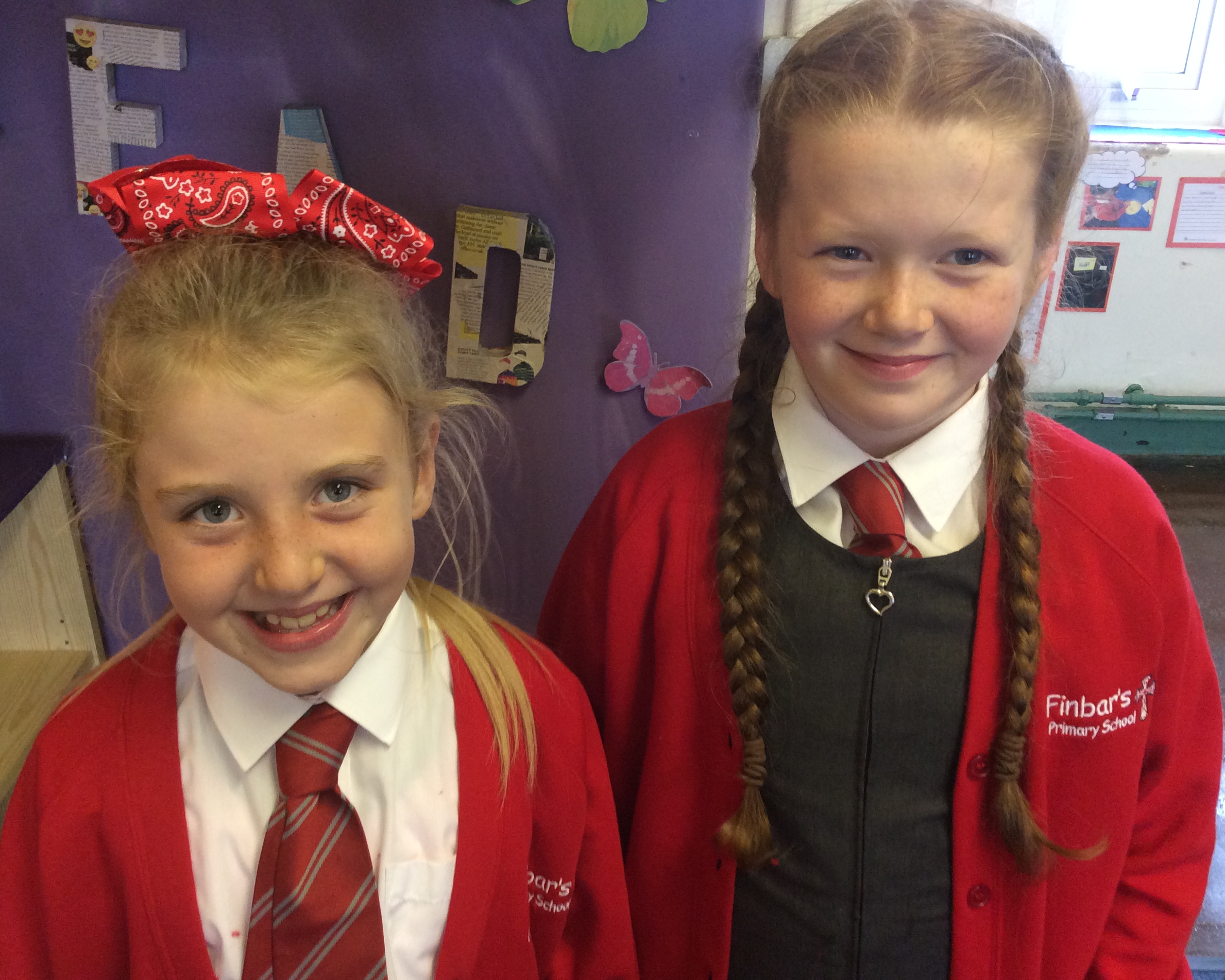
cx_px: 582
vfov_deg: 43.4
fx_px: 1233
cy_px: 498
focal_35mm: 34
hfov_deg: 52.8
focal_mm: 3.3
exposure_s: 1/25
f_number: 2.4
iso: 100
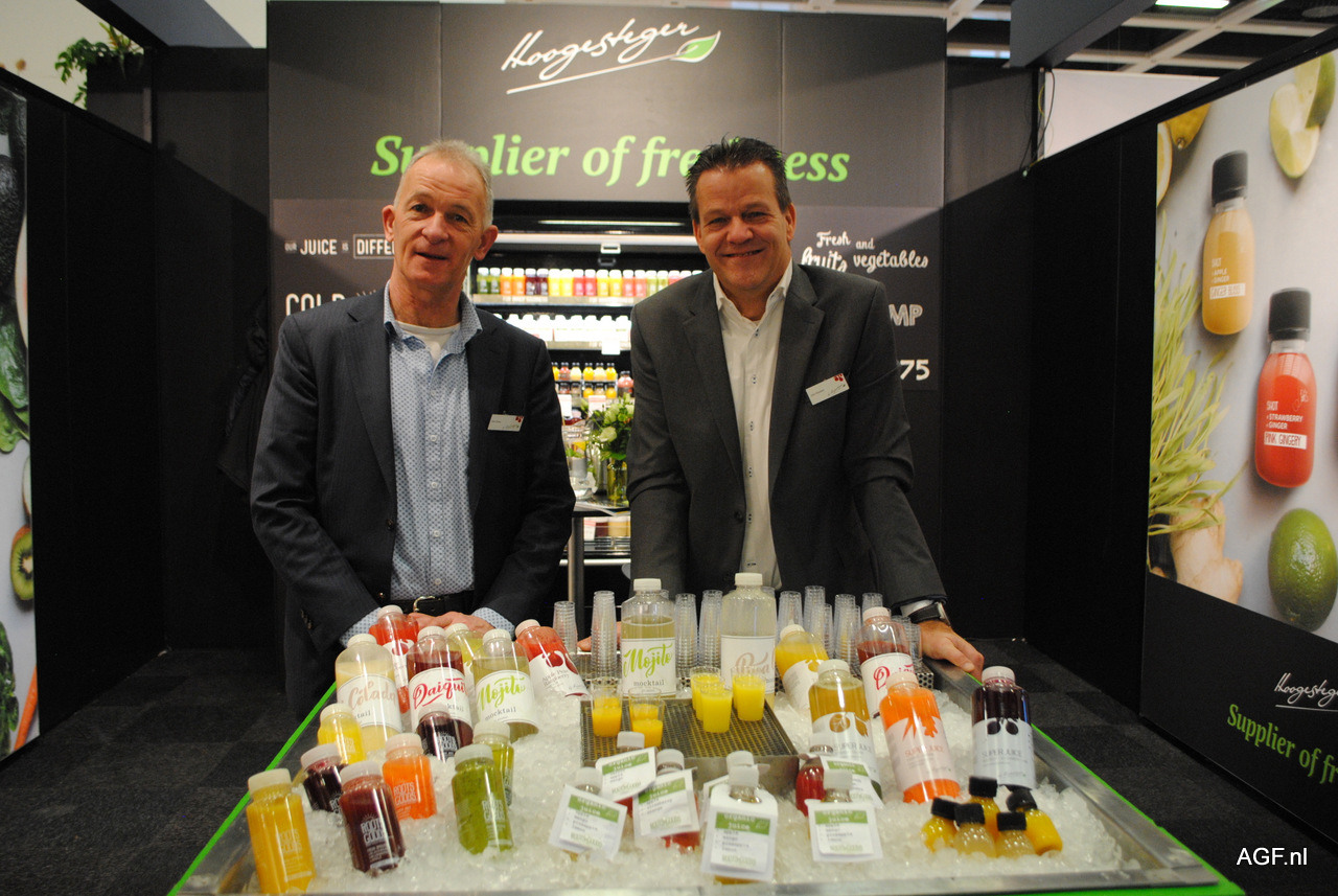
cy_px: 448
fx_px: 1116
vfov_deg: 43.7
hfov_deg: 61.9
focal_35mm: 30
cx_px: 669
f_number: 3.8
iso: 800
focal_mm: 20
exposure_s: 1/40
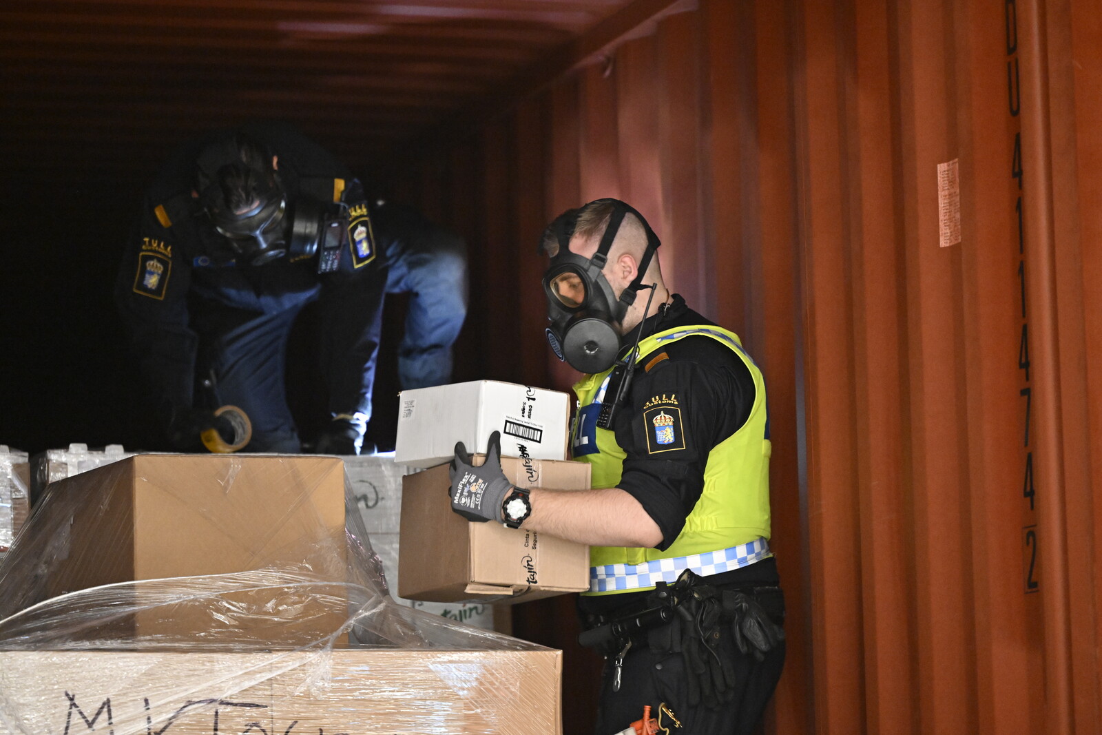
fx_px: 4592
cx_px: 551
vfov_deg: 9.2
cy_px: 368
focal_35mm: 150
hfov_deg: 13.7
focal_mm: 150
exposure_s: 1/100
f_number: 2.8
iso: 6400
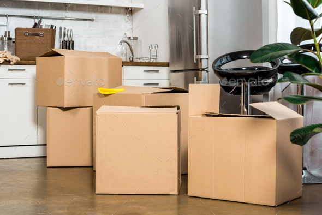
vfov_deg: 19.5
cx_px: 161
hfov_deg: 28.8
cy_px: 108
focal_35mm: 70
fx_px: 626
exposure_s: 1/160
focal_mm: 70
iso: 125
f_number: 5
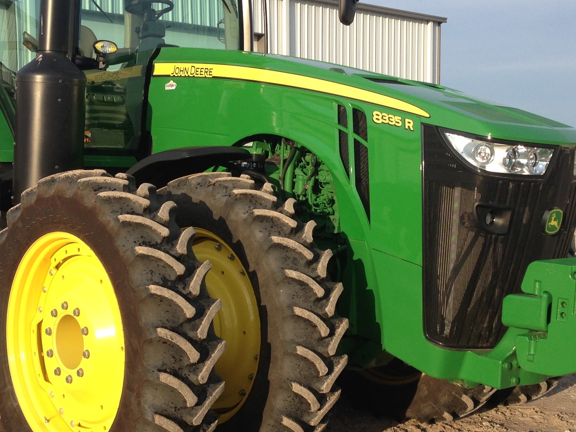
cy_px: 213
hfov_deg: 33.1
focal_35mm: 58
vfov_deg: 25.2
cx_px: 237
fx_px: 965
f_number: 2.4
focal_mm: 4.12
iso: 50
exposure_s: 1/889
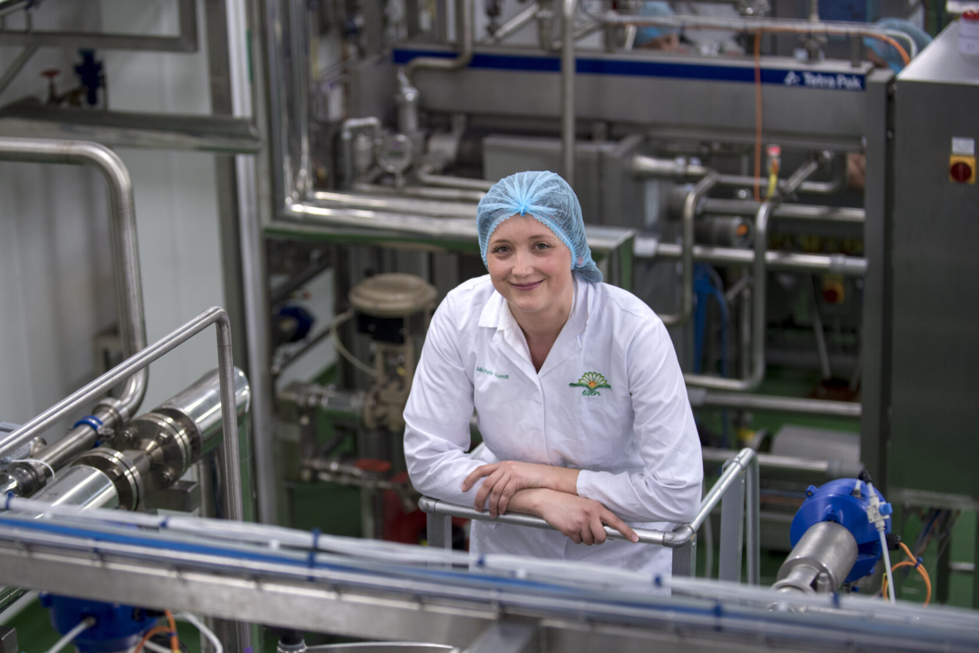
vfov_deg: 14.9
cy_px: 380
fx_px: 2502
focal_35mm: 92
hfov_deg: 22.1
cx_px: 392
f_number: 2.8
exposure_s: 1/125
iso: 400
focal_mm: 75
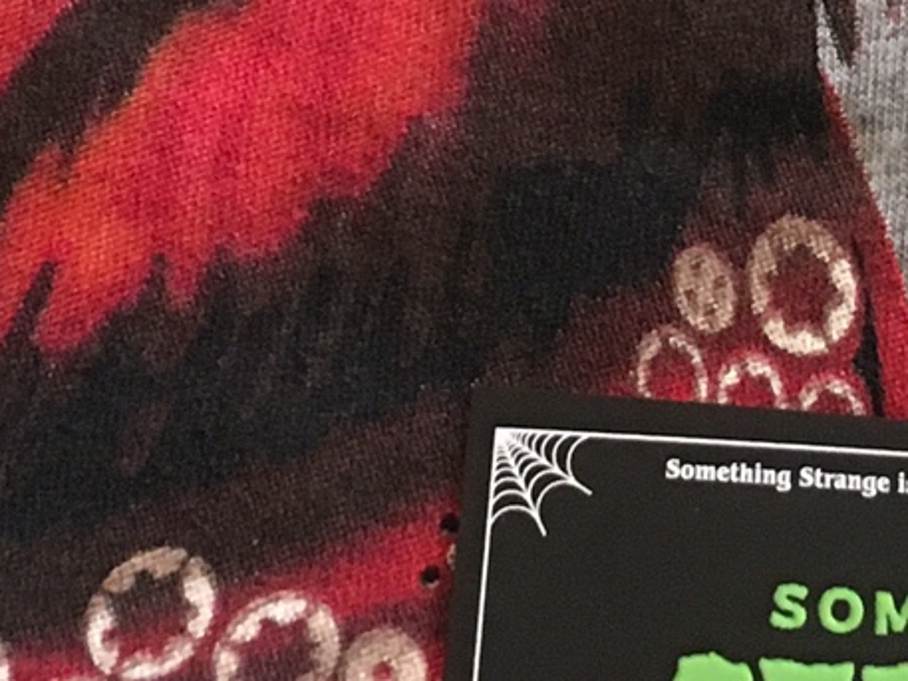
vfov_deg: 11.0
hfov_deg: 15.4
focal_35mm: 128
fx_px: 3358
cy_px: -421
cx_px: 628
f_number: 2.2
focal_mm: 4.15
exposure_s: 1/30
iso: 160
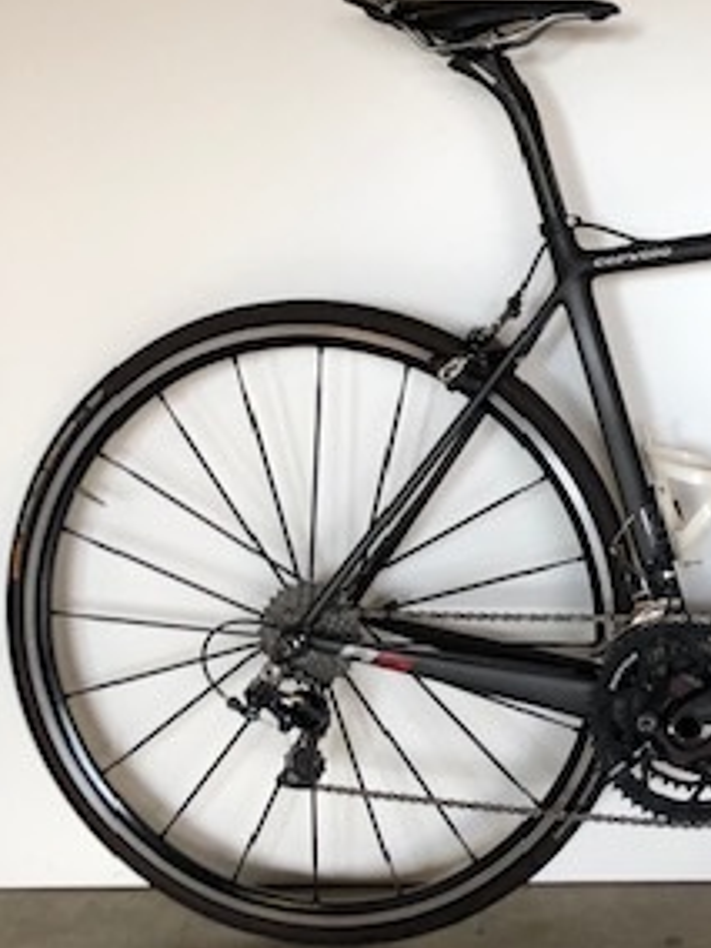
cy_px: 477
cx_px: 794
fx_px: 1725
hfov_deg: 22.0
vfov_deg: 30.7
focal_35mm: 63
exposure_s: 1/120
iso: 64
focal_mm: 3.99
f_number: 1.8
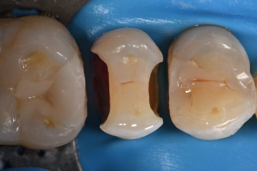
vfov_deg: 8.7
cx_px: 128
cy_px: 86
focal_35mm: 157
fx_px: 1120
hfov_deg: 13.1
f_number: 32
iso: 200
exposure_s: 1/200
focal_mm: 105
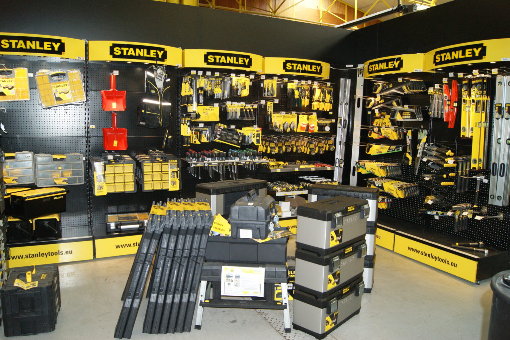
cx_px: 255
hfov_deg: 67.4
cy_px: 170
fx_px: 382
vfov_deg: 47.9
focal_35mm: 27
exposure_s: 1/60
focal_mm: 18
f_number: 5.6
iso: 400
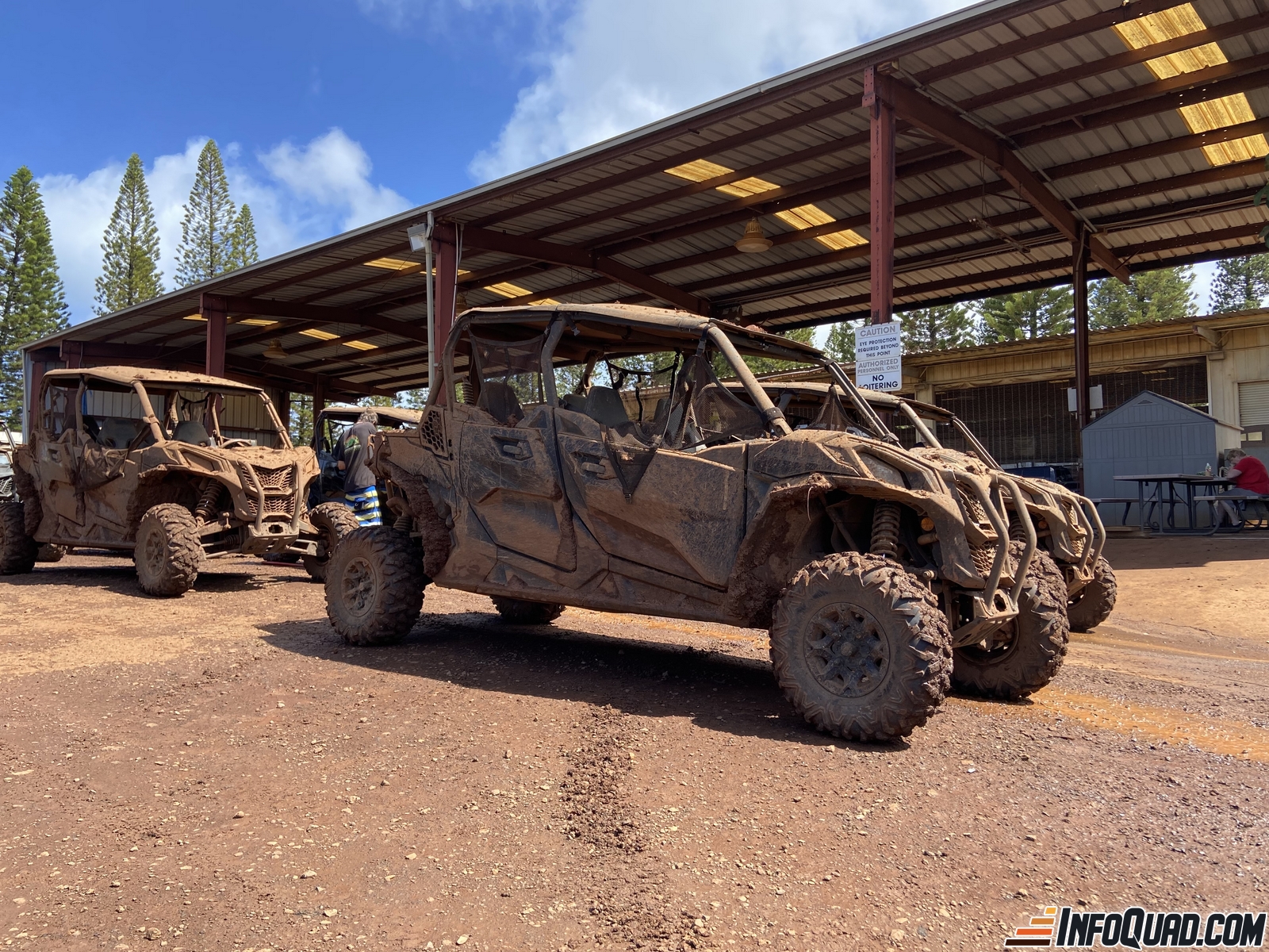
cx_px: 634
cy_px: 476
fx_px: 953
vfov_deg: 53.1
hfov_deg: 67.3
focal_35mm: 26
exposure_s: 1/905
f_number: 1.8
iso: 32
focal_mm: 4.25
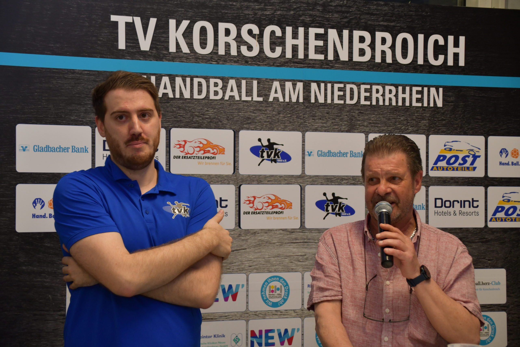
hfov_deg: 24.2
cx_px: 260
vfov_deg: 16.3
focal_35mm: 84
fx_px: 1213
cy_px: 174
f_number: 5
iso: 720
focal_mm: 56
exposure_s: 1/60
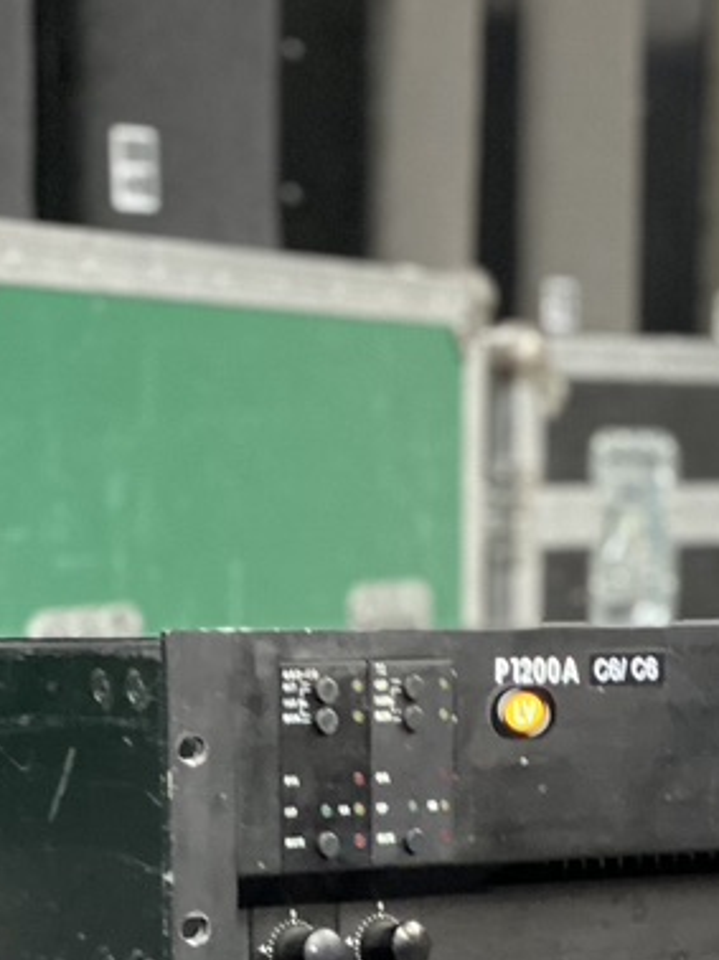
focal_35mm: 141
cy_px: 1173
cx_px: 386
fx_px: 3909
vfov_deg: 13.6
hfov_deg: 10.5
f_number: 2
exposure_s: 1/17
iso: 400
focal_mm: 6
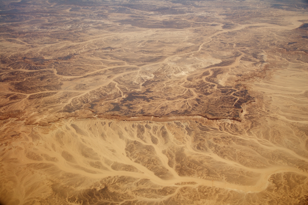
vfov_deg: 29.8
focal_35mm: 45
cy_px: 102
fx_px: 385
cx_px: 154
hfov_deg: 43.6
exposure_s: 1/2000
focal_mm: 30
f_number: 6.3
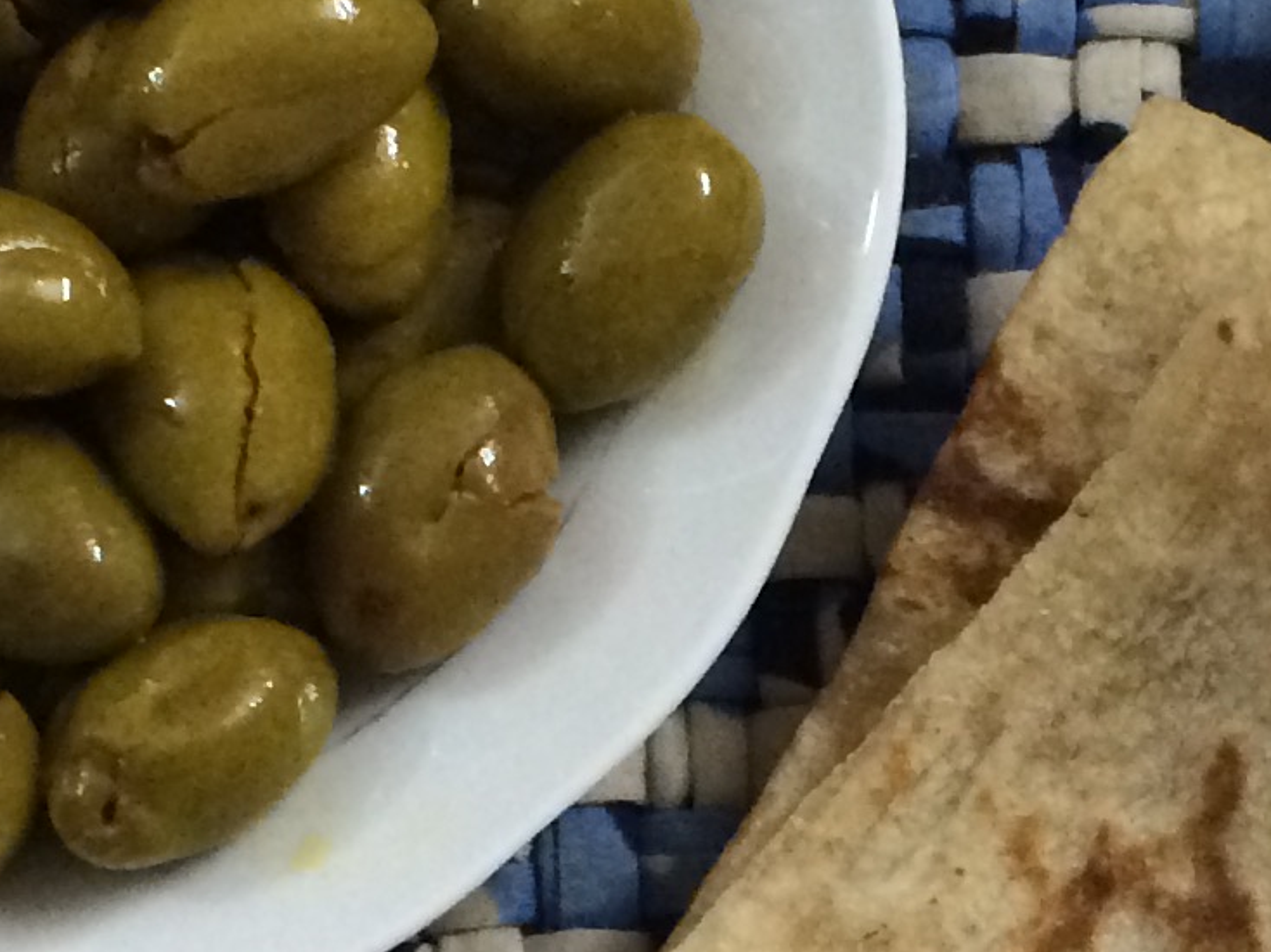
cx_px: 1219
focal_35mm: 129
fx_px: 4735
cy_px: 1092
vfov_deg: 11.3
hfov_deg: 15.1
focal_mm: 4.15
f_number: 2.2
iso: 250
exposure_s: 1/33
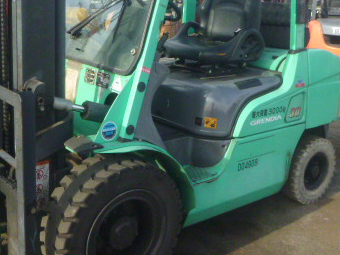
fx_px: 462
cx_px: 135
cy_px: 74
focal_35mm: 47
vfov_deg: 30.5
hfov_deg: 40.2
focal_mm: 4.5
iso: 400
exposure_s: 1/500
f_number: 9
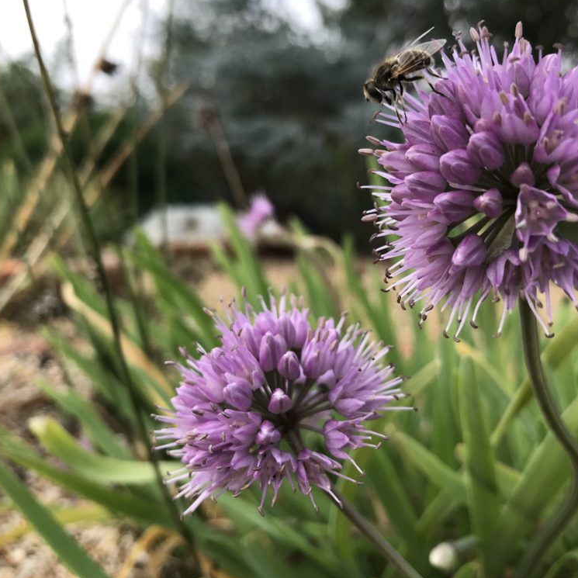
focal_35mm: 34
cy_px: 289
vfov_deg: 48.5
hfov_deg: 48.2
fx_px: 642
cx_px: 341
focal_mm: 3.99
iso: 20
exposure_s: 1/665
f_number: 1.8
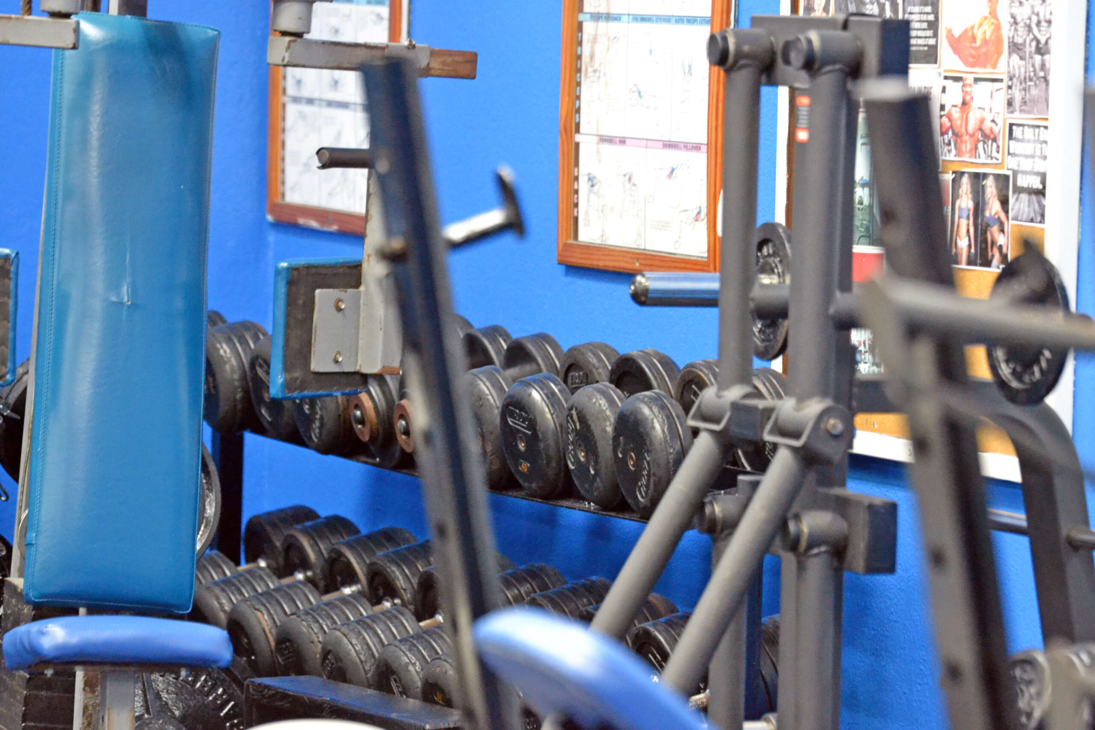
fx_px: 5292
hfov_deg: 11.8
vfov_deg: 7.9
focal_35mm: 174
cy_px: 365
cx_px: 548
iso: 3200
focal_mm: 116
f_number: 2.8
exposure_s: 1/80
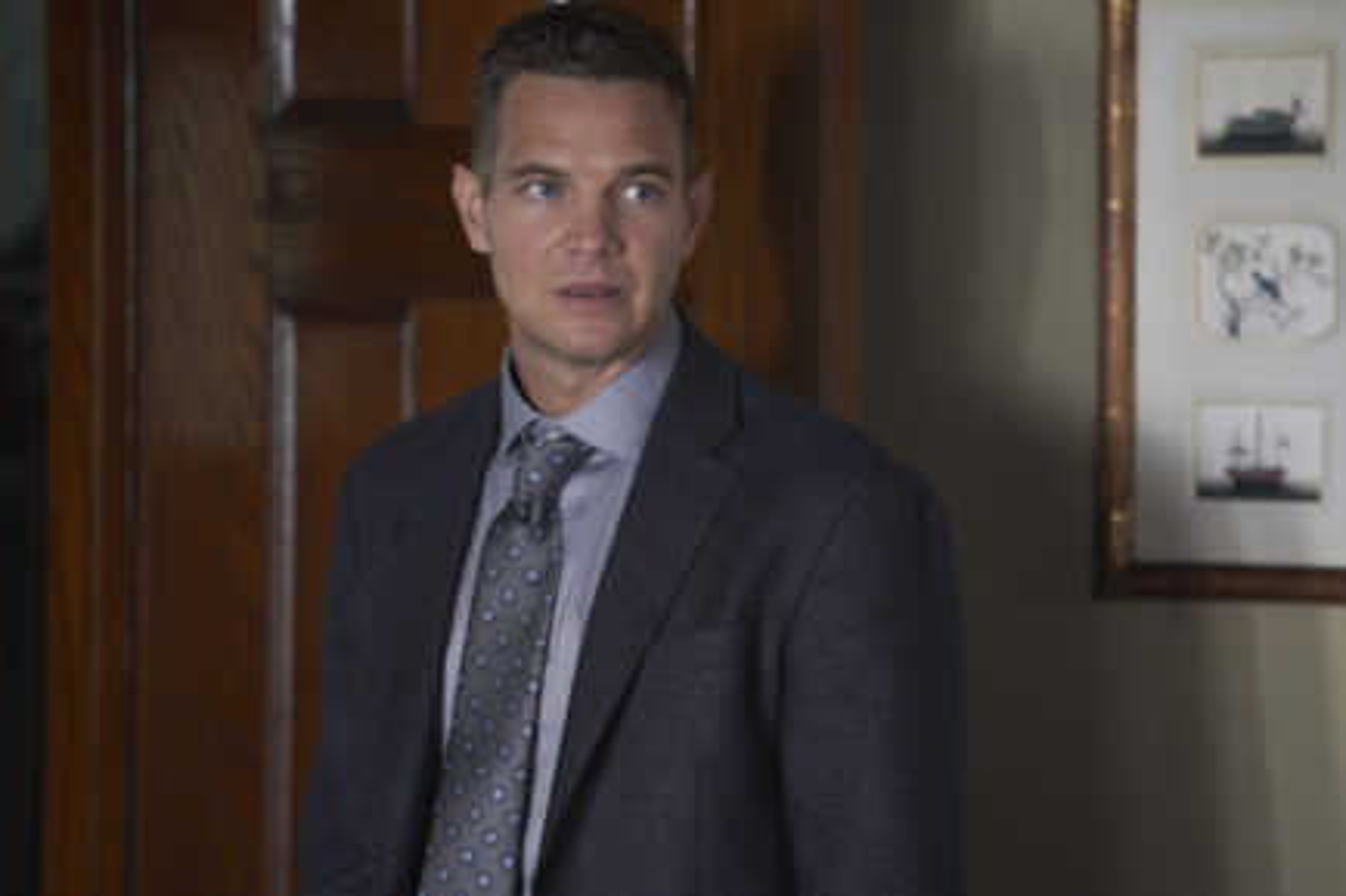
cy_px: 448
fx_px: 7475
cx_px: 673
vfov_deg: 6.9
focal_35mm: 200
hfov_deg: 10.3
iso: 3200
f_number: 3.2
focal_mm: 200
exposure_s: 1/200
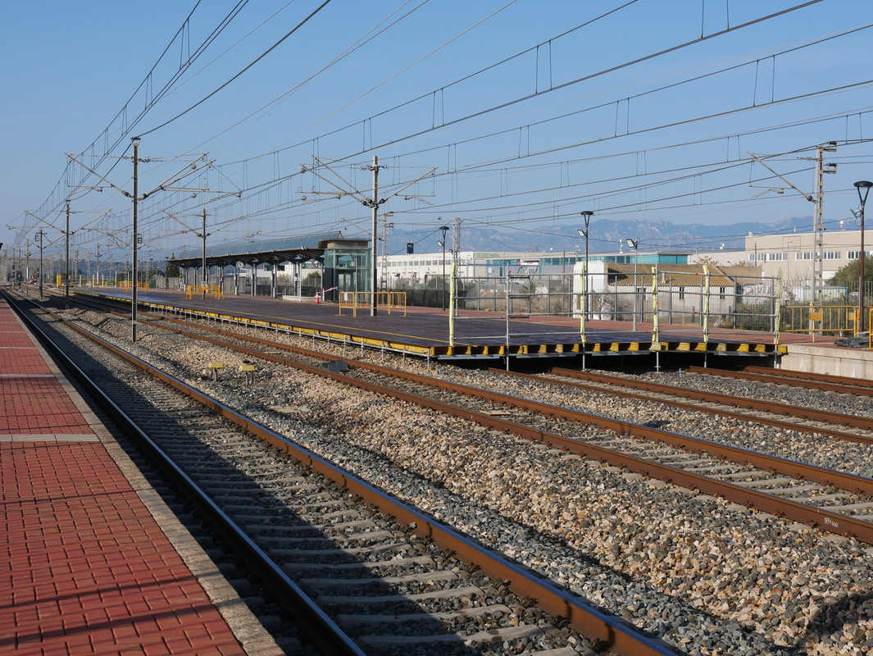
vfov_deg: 25.3
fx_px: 1464
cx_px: 436
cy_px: 328
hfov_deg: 33.2
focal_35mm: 58
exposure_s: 1/400
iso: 200
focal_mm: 29
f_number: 10
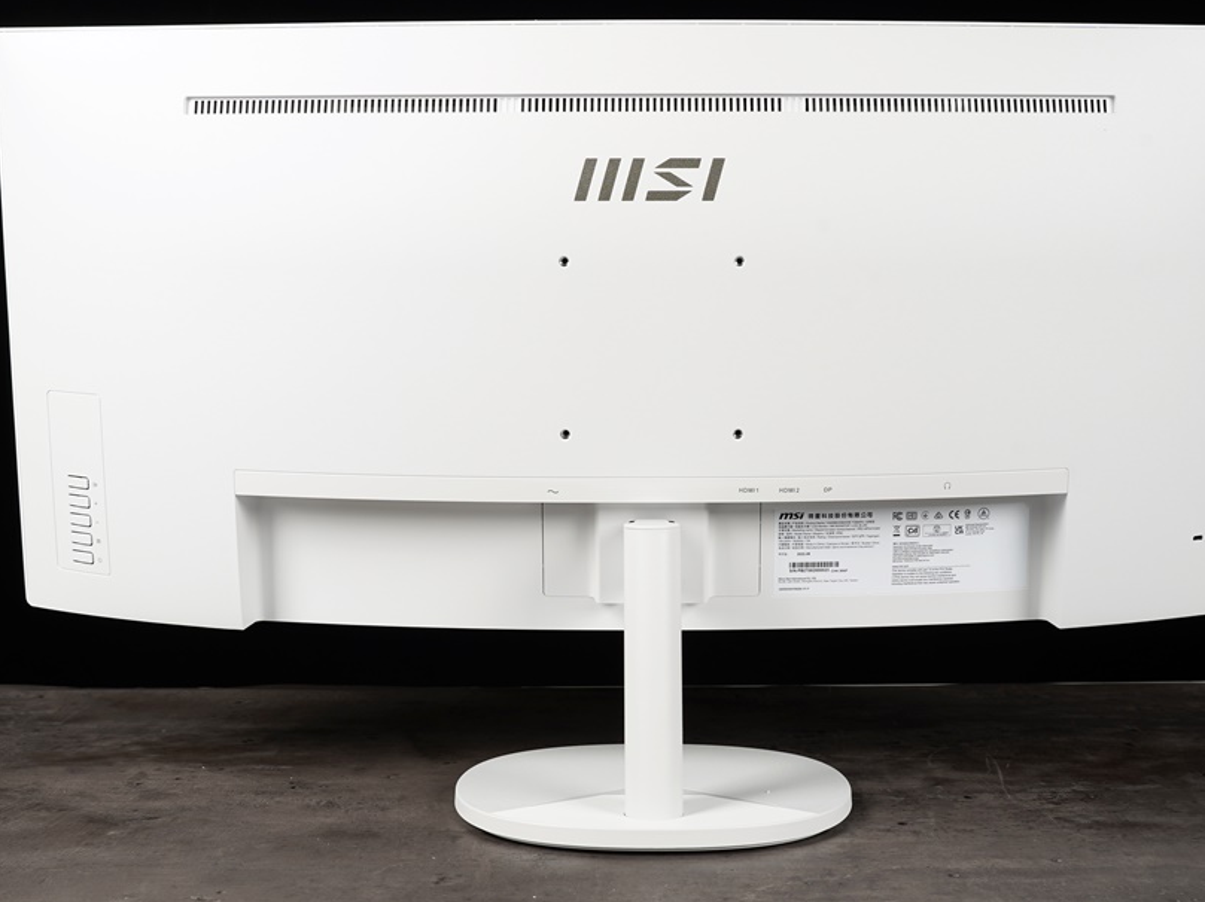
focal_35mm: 44
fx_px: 1531
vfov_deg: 32.8
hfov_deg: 42.9
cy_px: 415
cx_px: 646
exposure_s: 1/80
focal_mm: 37
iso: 160
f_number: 10
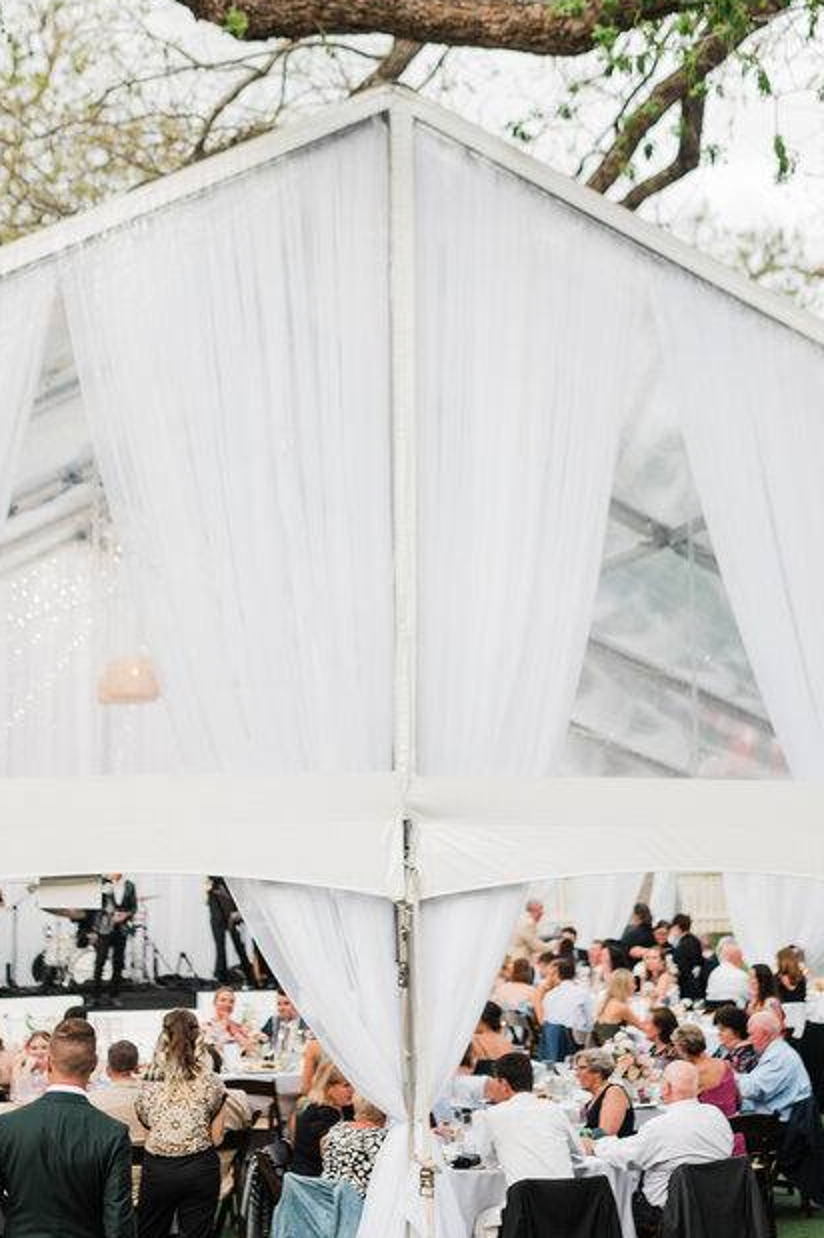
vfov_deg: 29.7
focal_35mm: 68
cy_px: 570
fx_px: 2337
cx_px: 440
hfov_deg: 20.0
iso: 400
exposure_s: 1/1250
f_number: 1.4
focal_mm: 35
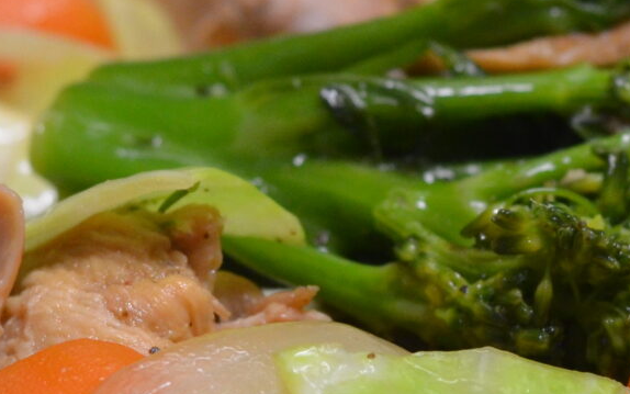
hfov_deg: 6.2
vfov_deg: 3.9
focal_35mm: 340
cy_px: 407
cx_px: 696
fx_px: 5839
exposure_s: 1/60
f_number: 4
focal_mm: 50
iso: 800
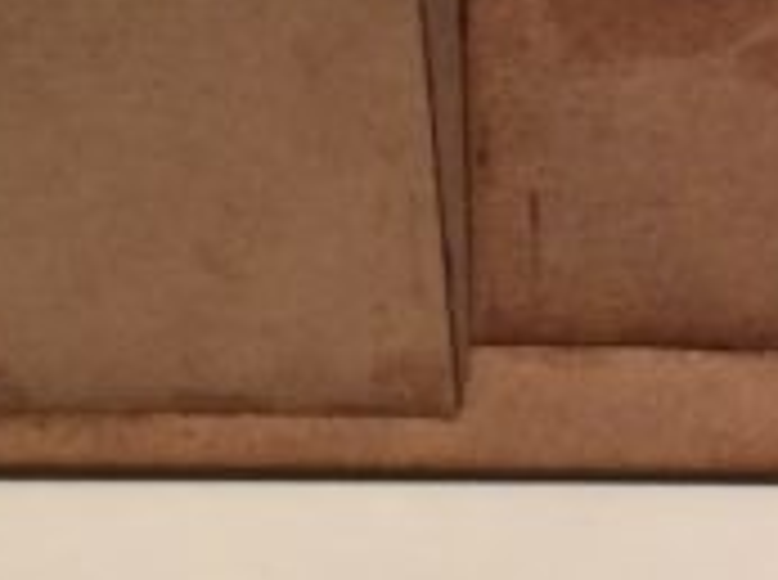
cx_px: 944
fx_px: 2893
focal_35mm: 129
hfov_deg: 14.8
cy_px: -481
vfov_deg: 10.7
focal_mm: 4.15
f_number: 2.2
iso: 160
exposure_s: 1/33
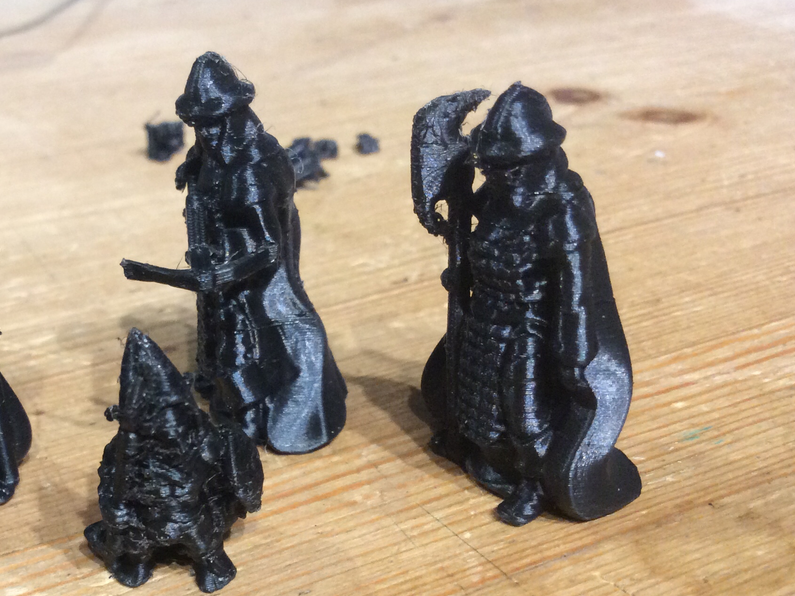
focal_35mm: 49
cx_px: 203
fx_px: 1126
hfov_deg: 38.0
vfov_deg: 29.5
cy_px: 393
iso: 160
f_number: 2.4
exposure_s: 1/25
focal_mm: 3.3
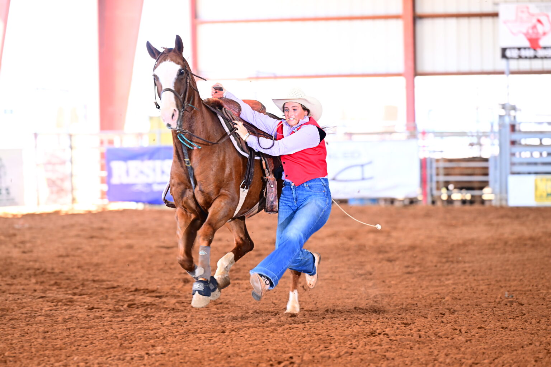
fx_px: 3061
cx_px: 276
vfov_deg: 6.9
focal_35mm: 200
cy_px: 184
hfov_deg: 10.3
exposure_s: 1/200
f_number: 4
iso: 640
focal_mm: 200
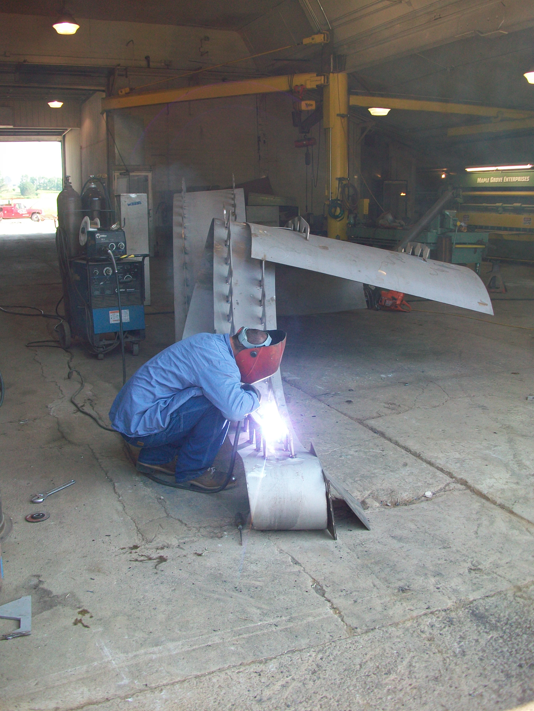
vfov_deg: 56.8
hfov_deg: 44.2
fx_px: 658
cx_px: 267
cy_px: 356
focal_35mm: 32
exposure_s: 1/100
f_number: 2.8
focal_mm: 5.7
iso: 64
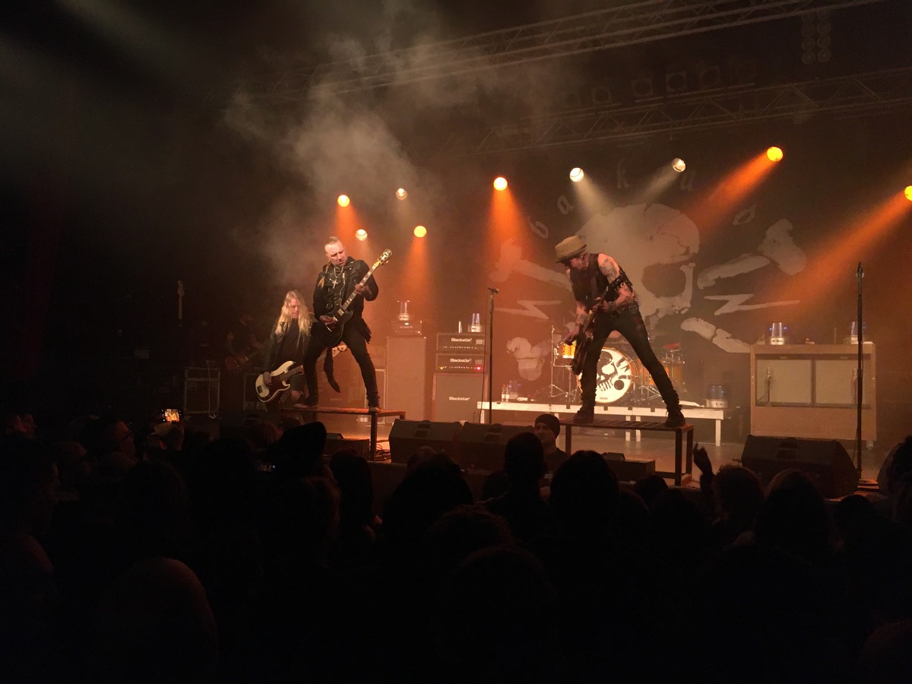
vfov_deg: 48.2
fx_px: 764
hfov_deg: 61.7
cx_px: 456
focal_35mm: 29
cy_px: 342
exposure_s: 1/25
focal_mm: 4.15
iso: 200
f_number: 2.2
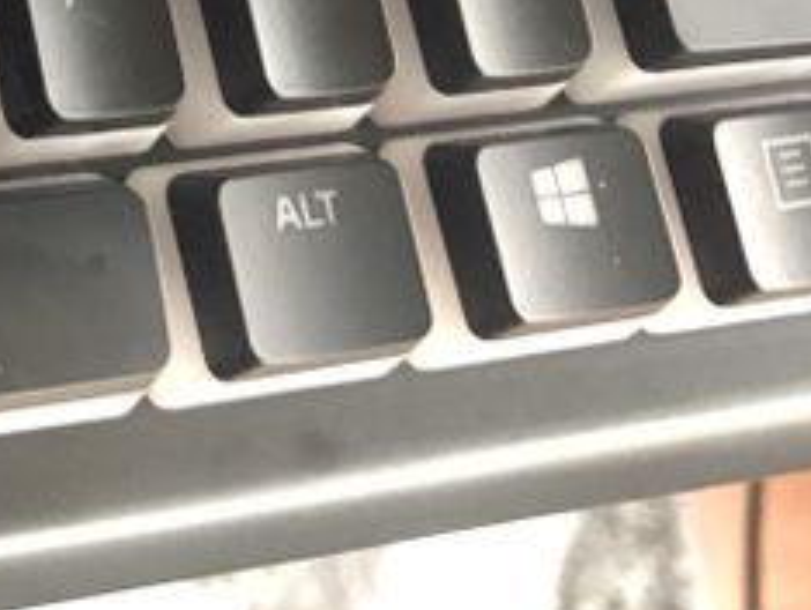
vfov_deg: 11.9
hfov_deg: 15.6
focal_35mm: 116
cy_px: -464
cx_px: -416
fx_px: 2720
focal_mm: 3.99
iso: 100
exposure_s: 1/15
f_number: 1.8
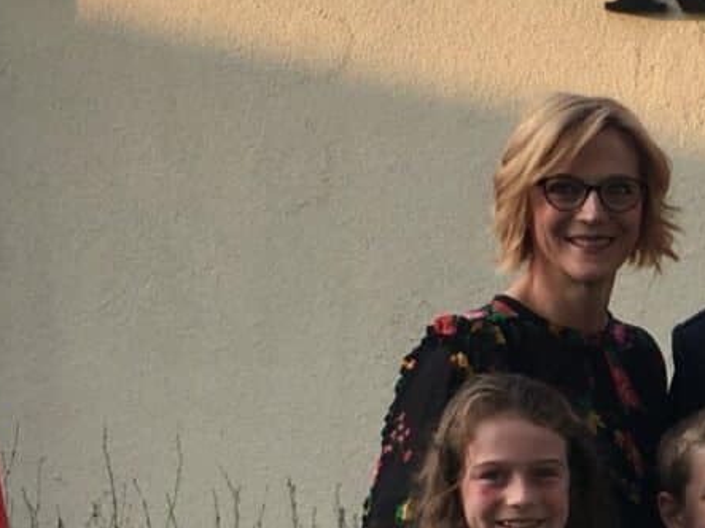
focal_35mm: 134
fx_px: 2728
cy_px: 479
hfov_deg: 14.2
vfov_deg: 11.0
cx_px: 877
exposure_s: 1/286
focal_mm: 4.15
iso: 25
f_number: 2.2
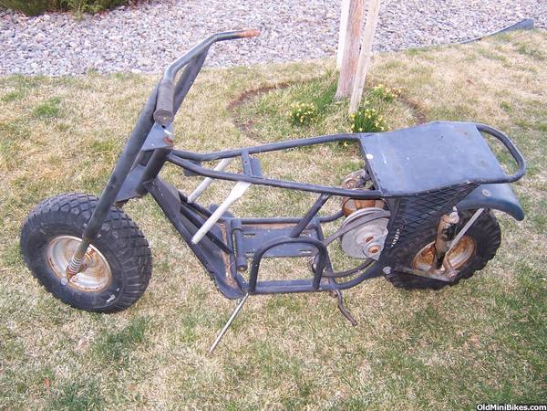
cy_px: 206
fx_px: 521
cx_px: 274
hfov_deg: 55.4
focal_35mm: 33
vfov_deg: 42.9
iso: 80
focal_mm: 5.5
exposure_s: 1/60
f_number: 2.8
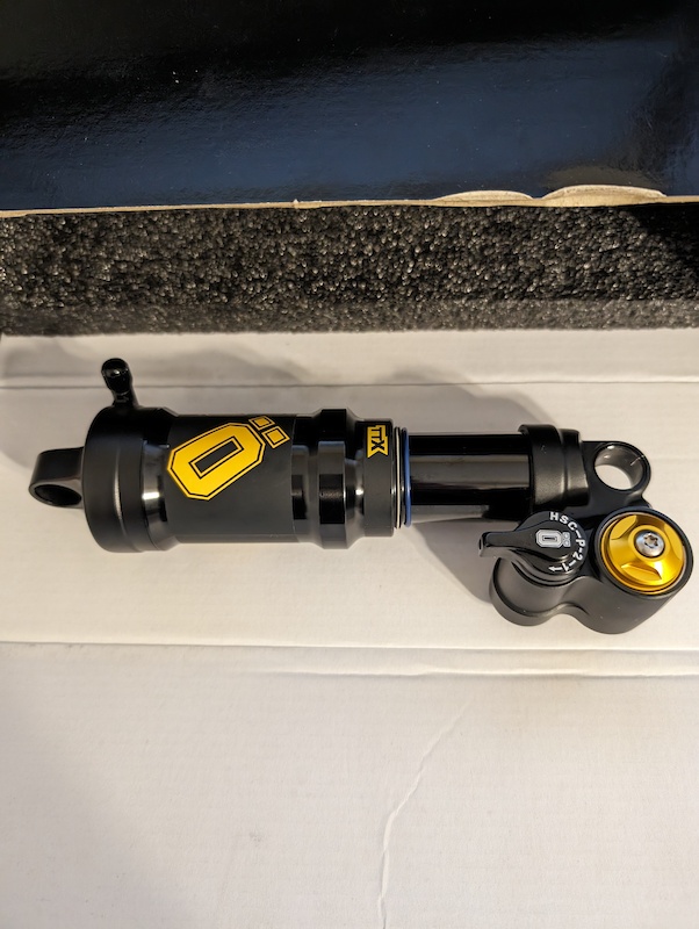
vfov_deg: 71.5
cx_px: 350
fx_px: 645
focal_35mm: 24
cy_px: 464
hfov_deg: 56.9
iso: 1106
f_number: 1.68
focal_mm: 6.9
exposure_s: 1/120
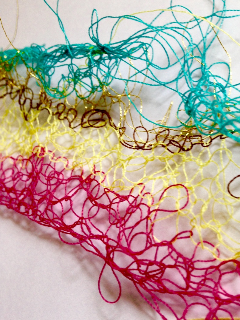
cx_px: 145
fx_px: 379
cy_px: 134
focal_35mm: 41
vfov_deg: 45.6
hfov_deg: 35.0
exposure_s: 1/24
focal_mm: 4.12
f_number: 2.4
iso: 50
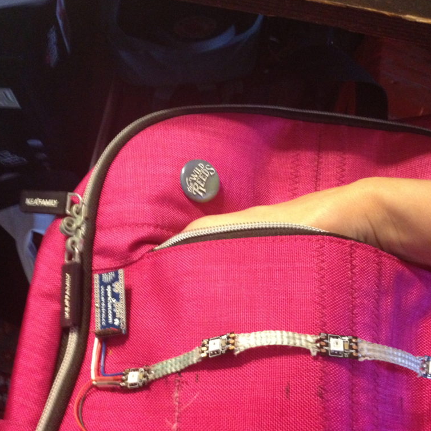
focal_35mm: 42
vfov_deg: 39.6
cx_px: 214
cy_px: 285
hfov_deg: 40.0
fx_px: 592
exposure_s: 1/15
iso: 400
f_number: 2.4
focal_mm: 4.28
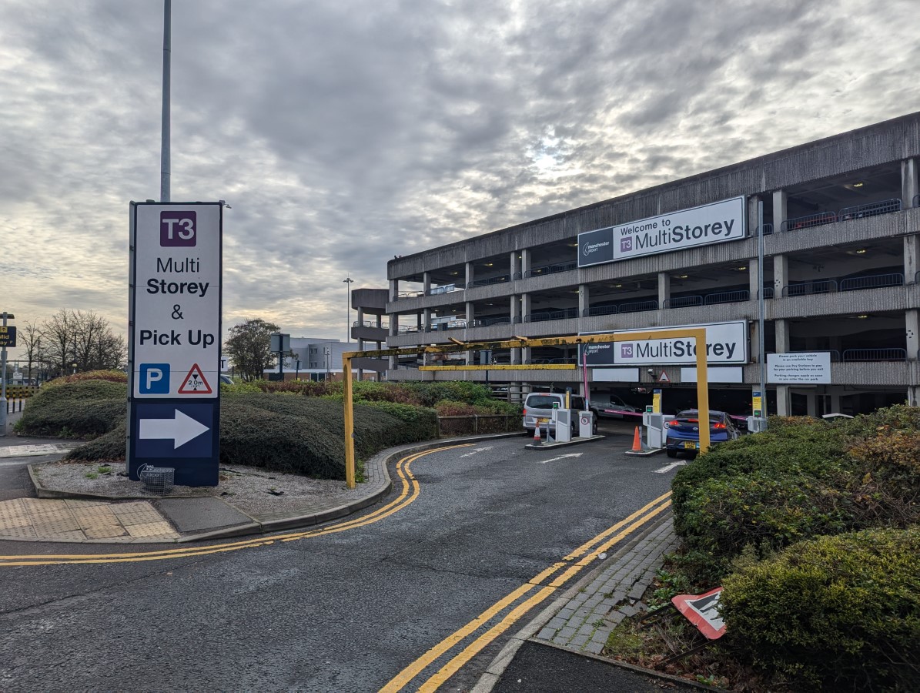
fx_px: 639
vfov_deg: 56.9
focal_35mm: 24
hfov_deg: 71.5
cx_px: 460
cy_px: 346
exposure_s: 1/3906
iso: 47
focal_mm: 6.81
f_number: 1.85
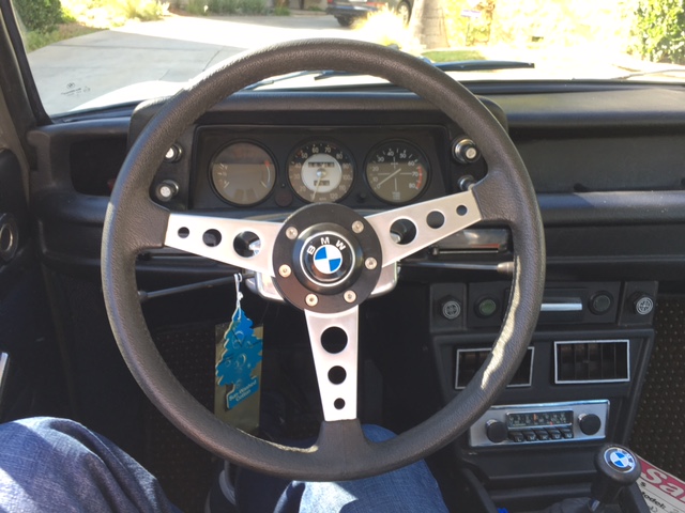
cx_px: 342
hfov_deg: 61.7
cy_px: 256
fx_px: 574
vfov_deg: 48.2
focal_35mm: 29
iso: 25
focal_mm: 4.15
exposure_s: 1/60
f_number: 2.2
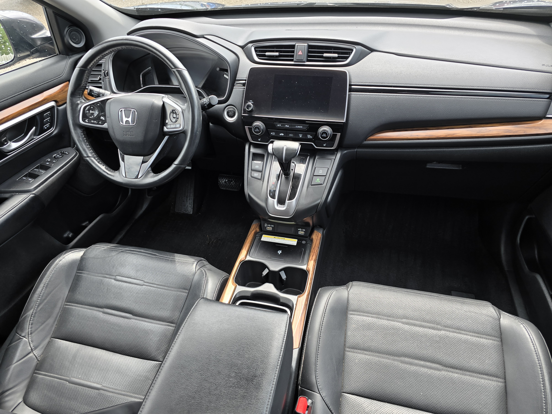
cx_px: 276
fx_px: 367
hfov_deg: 73.9
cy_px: 207
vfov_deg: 58.9
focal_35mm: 23
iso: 32
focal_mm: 6.3
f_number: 1.7
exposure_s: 1/180
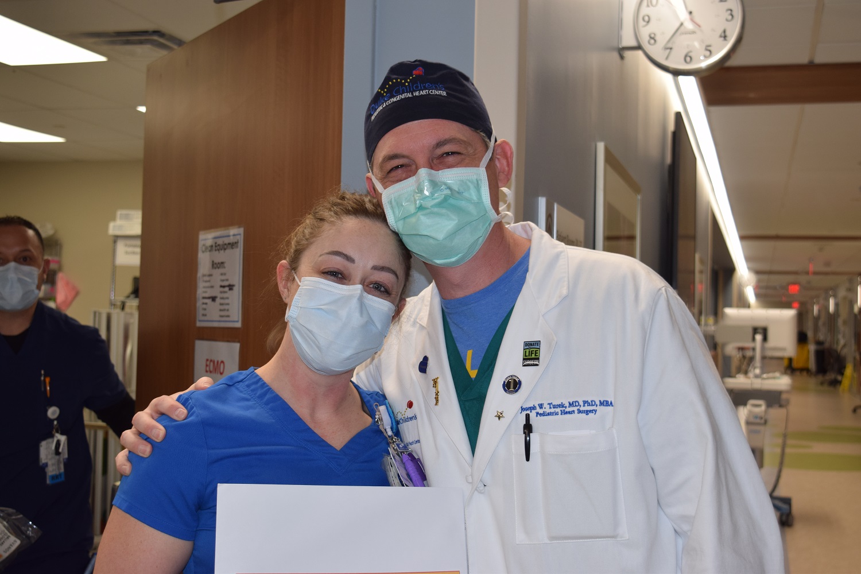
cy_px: 287
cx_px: 430
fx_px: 1220
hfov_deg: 38.9
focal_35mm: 51
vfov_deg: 26.5
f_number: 5.6
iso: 360
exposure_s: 1/125
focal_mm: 34
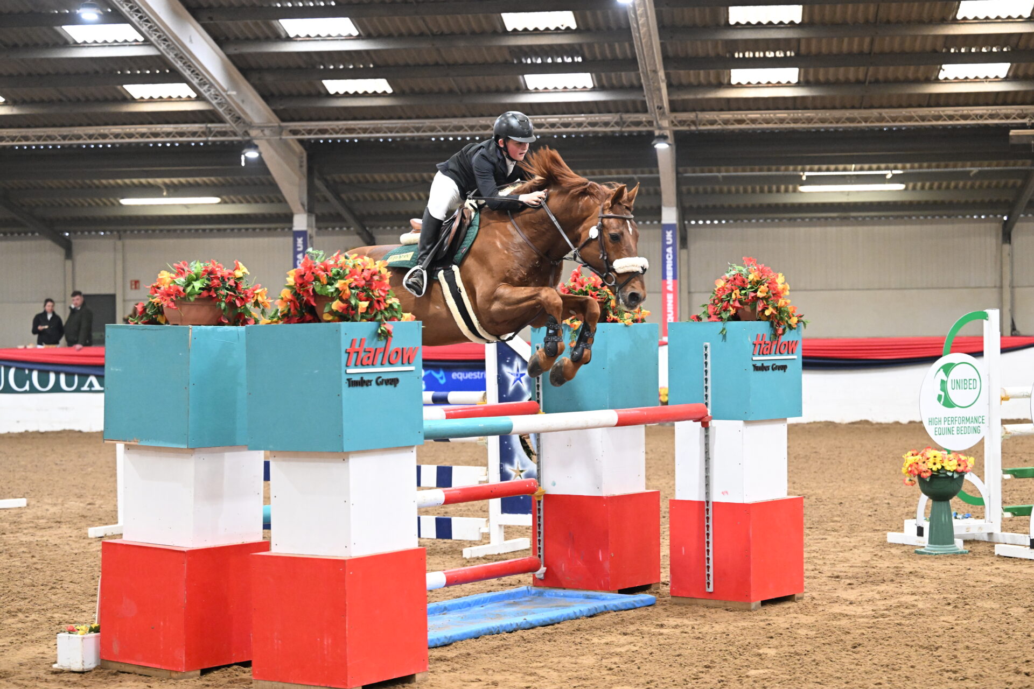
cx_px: 517
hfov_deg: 27.3
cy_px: 344
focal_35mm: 74
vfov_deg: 18.4
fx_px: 2125
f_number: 3.2
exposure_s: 1/800
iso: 6400
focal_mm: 74
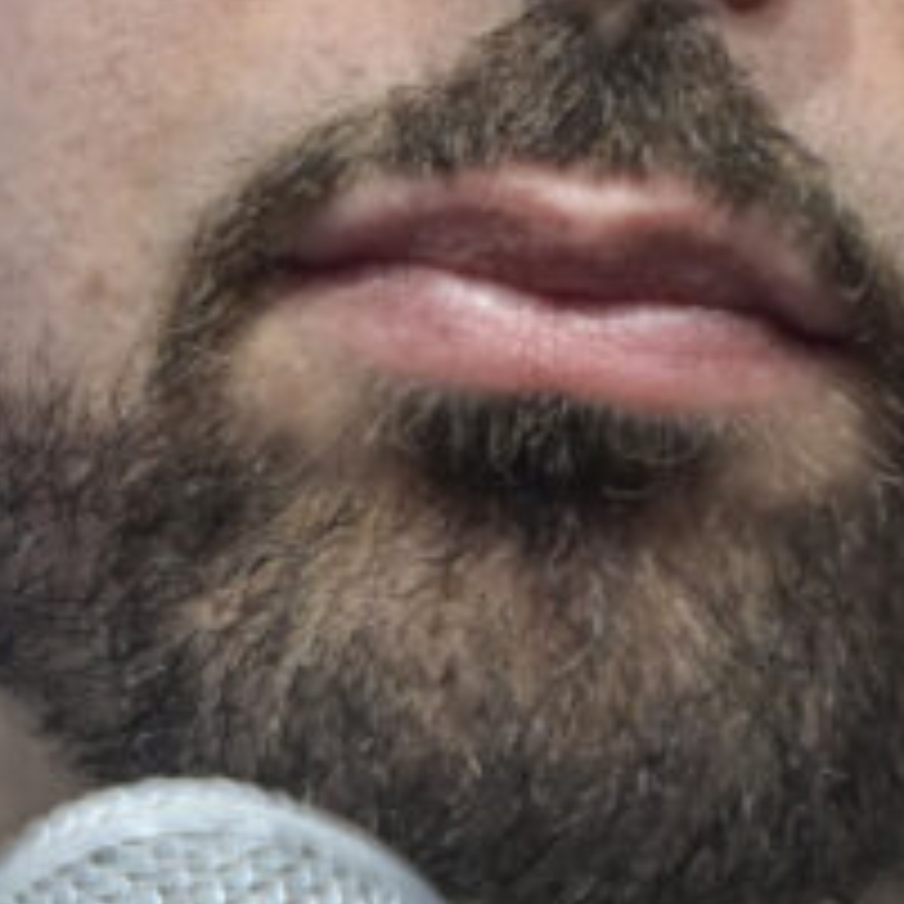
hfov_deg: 1.4
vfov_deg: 1.4
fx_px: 38291
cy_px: 378
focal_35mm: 1296
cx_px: -490
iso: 640
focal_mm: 200
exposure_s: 1/320
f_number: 2.8
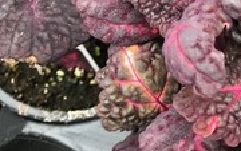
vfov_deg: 15.1
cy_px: -91
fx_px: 520
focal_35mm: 79
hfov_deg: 25.2
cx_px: 224
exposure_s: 1/30
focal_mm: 3.99
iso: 32
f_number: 1.8
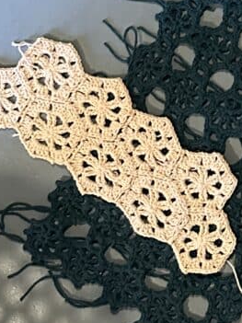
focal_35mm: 105
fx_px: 979
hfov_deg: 12.5
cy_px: -232
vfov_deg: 16.2
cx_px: 475
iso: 800
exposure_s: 1/60
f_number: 1.78
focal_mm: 6.86
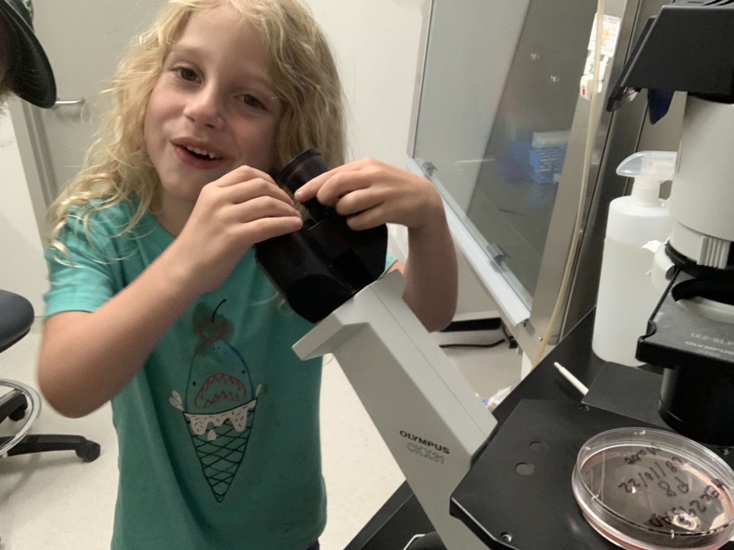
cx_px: 367
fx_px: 679
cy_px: 275
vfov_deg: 44.2
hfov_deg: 56.8
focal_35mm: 32
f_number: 2.2
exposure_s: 1/50
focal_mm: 2.87
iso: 250
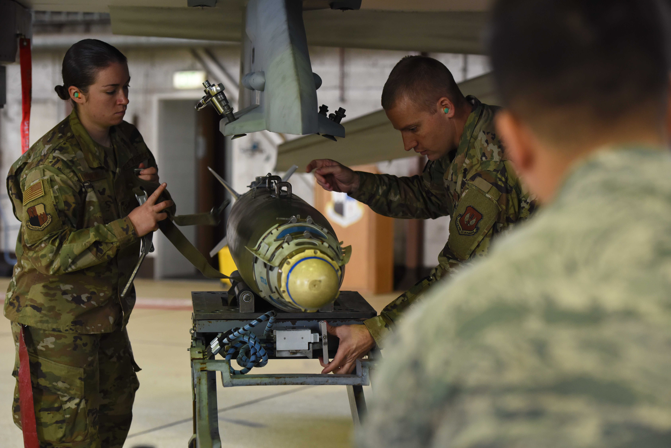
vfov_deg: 14.9
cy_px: 224
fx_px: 1715
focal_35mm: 92
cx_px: 336
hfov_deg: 22.1
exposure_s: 1/200
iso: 1600
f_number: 4.5
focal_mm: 92
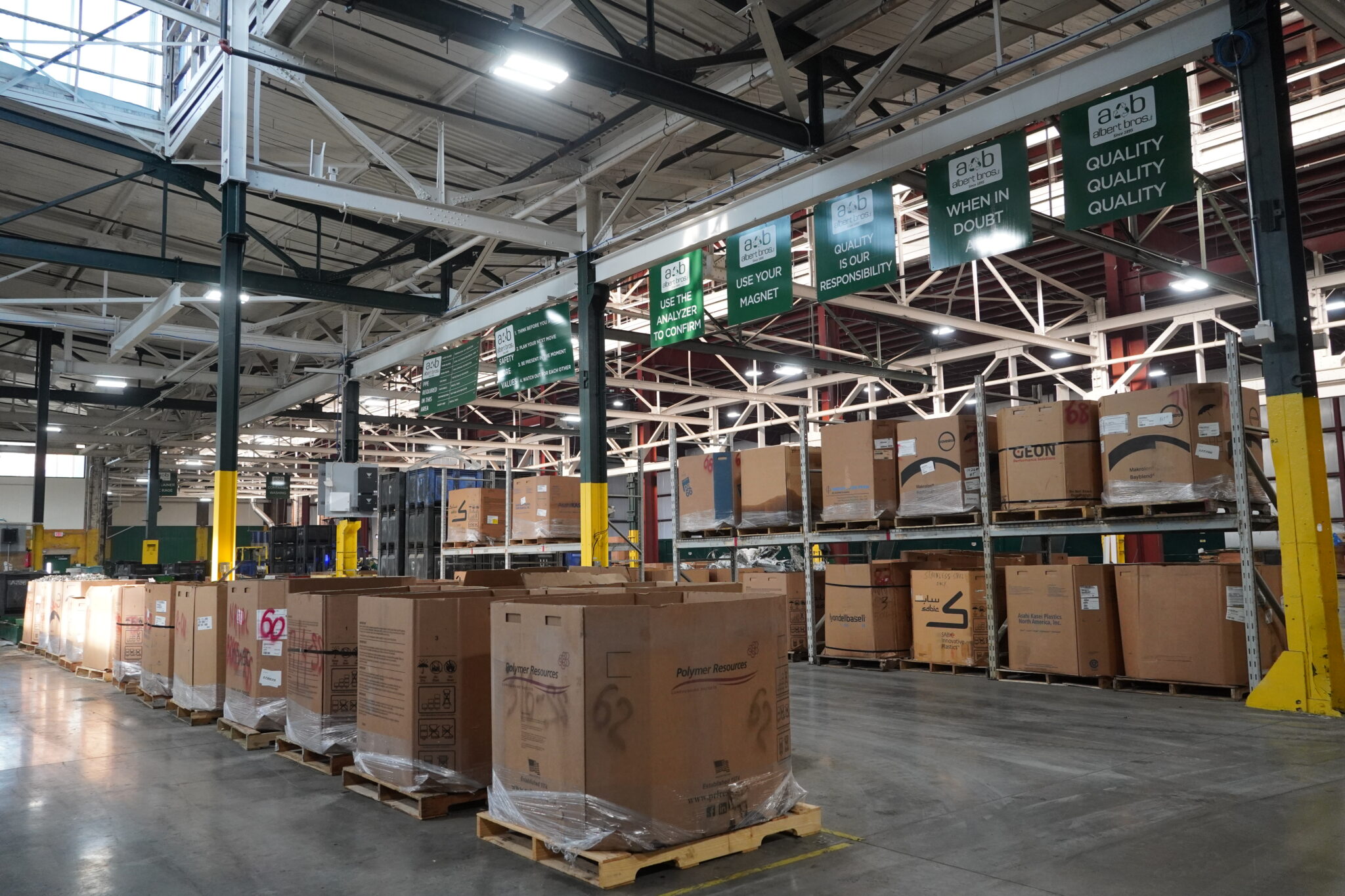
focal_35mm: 27
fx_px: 1009
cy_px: 448
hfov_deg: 67.4
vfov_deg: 47.9
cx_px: 672
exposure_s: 1/160
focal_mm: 18
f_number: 4
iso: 1250
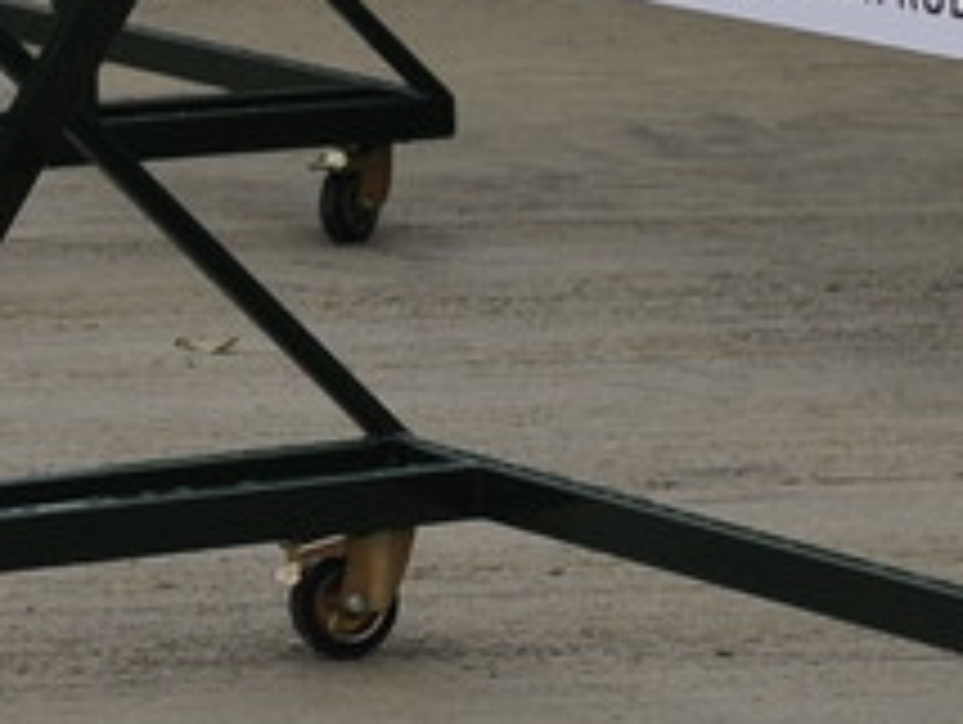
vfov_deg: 4.5
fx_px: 8996
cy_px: -953
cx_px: -486
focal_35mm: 323
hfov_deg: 6.1
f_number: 5.6
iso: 250
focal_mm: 32
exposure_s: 1/320
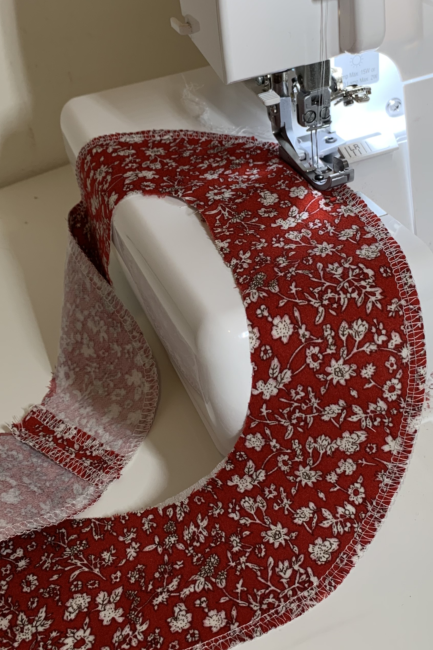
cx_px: 281
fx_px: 776
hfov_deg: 31.0
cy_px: 223
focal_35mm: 43
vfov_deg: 44.8
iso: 80
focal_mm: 4.25
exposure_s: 1/120
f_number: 1.8
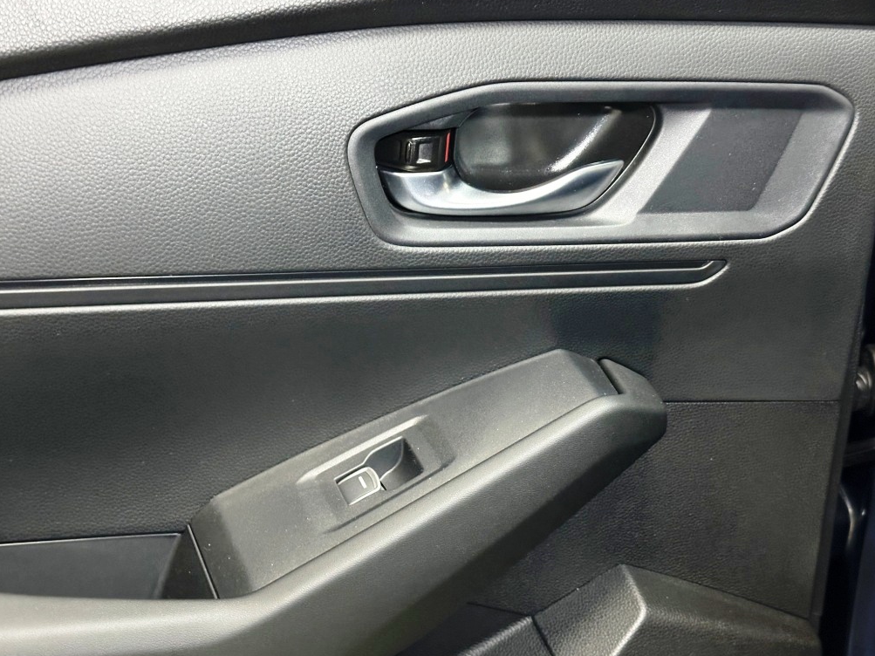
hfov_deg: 38.9
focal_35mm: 49
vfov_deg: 29.7
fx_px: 1238
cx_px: 443
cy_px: 329
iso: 640
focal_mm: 6.86
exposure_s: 1/30
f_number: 1.78
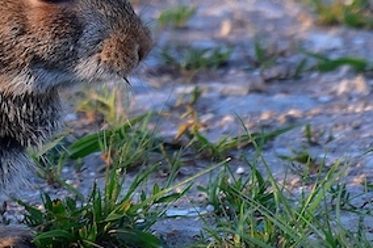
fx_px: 32835
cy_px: 126
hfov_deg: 0.7
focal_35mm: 3171
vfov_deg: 0.4
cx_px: -168
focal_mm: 500
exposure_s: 1/320
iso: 640
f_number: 6.3
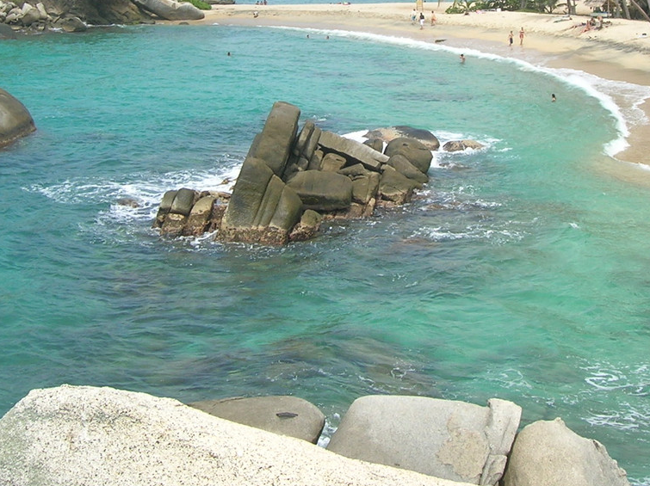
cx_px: 384
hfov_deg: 29.8
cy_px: 76
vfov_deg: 22.2
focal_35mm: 65
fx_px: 1220
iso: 50
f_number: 4.9
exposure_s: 1/355
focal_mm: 5.7
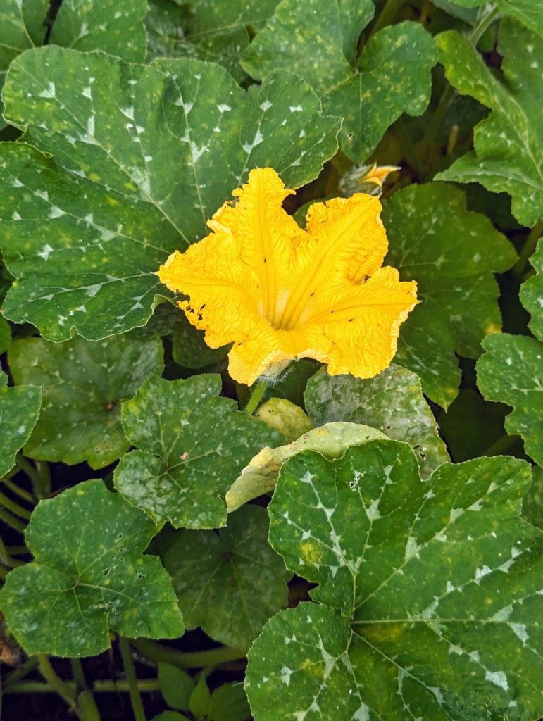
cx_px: 272
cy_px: 360
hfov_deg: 30.3
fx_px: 1001
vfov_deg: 39.6
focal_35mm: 48
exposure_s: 1/1520
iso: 45
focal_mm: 6.81
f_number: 1.85
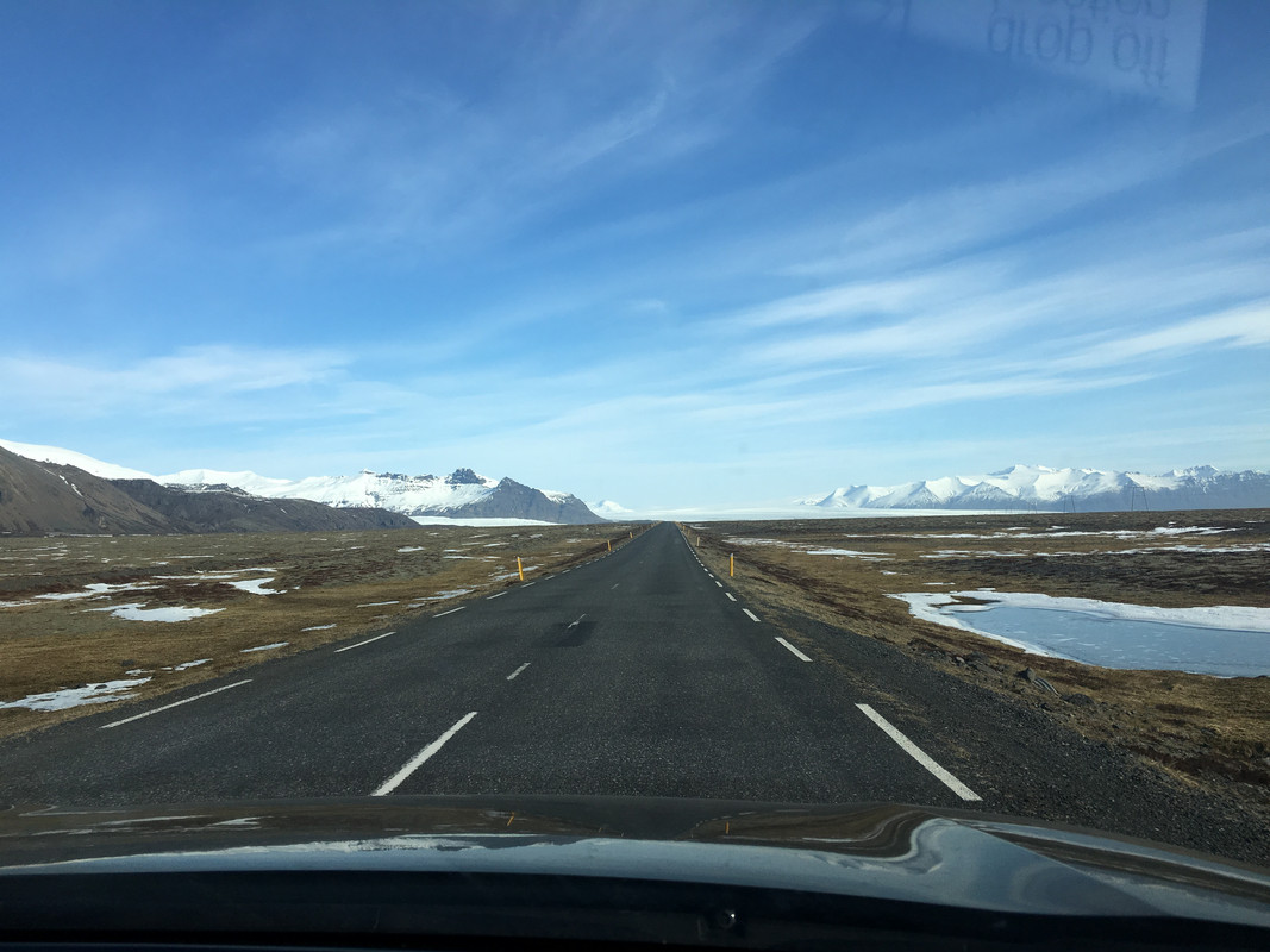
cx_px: 635
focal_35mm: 29
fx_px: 1064
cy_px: 476
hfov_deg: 61.7
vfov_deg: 48.2
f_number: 2.2
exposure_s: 1/1923
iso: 25
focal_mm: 4.15
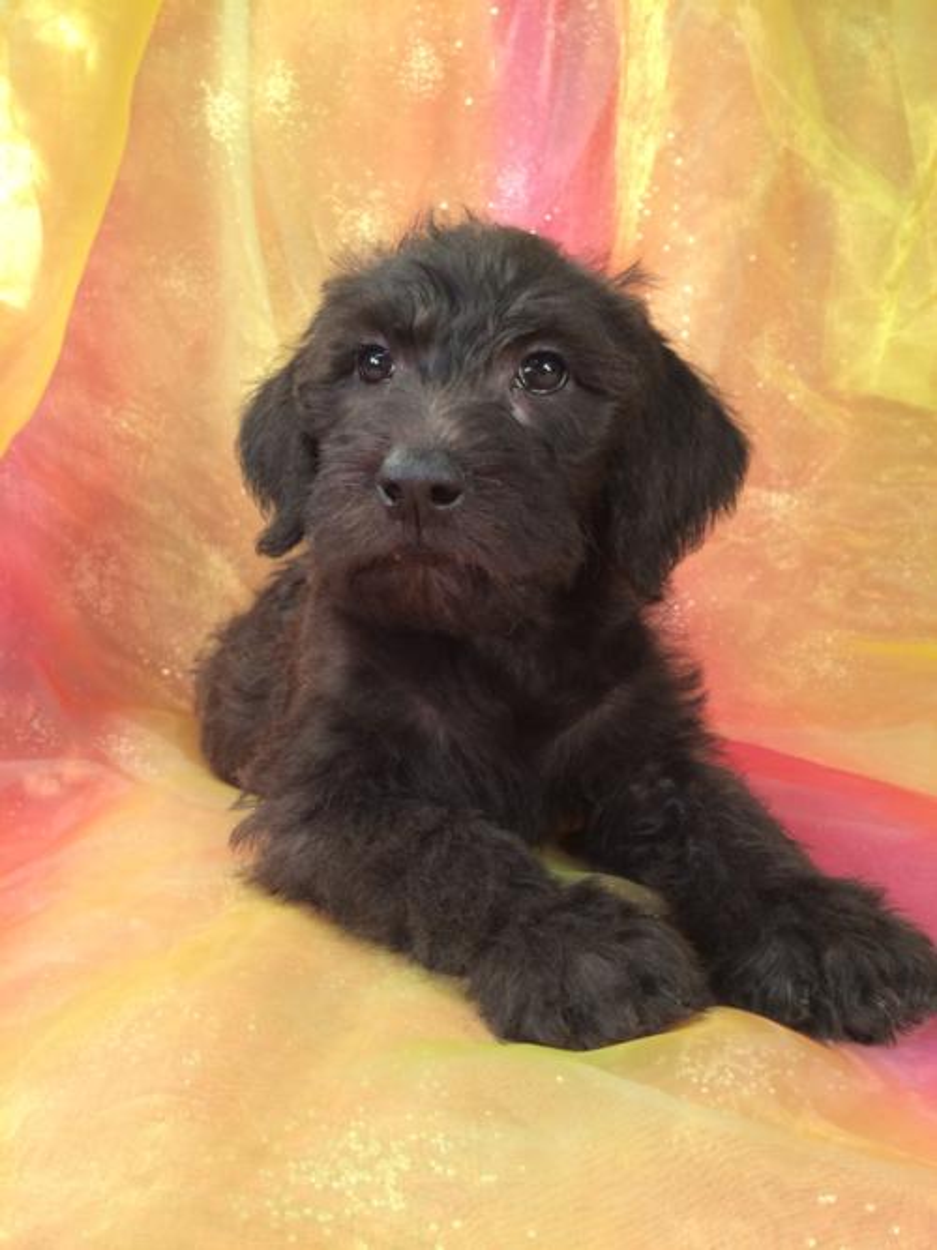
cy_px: 625
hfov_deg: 48.2
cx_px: 468
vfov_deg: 61.7
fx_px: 1047
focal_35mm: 29
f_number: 2.2
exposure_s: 1/30
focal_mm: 4.15
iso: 50
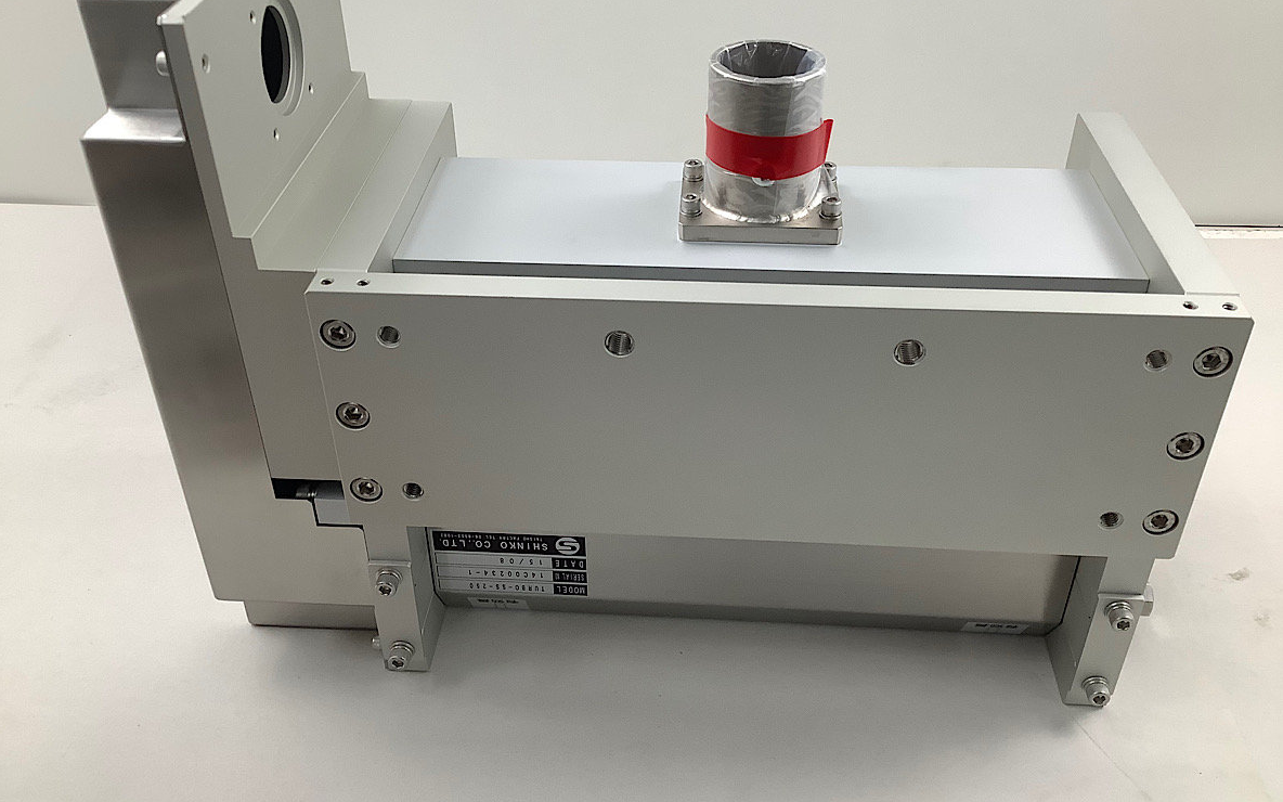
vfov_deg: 38.3
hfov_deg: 58.1
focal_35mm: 33
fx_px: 1154
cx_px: 641
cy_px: 350
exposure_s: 1/100
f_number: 2.4
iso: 80
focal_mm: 3.3
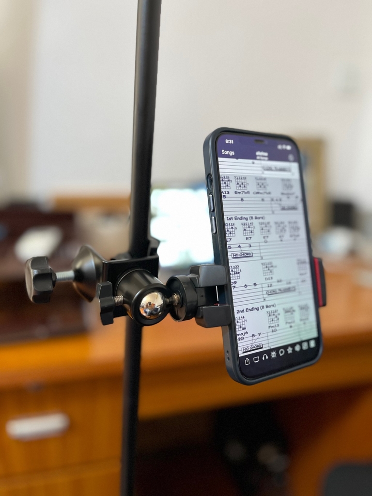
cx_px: 186
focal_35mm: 26
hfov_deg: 53.1
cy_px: 248
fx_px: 373
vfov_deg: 67.3
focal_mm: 5.1
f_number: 1.6
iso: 800
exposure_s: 1/30
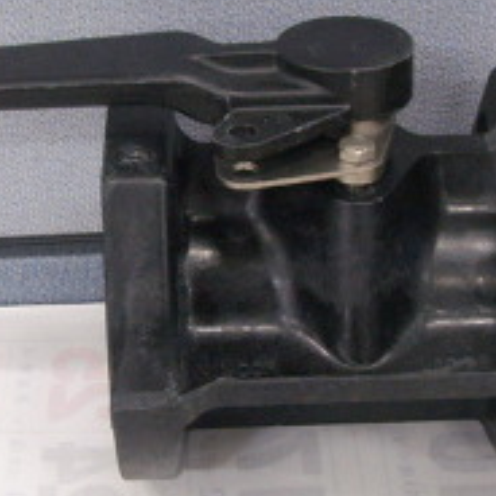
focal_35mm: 75
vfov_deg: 23.0
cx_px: 199
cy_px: 297
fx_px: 1216
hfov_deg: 23.0
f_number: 3.5
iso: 150
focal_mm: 6.6
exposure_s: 1/15
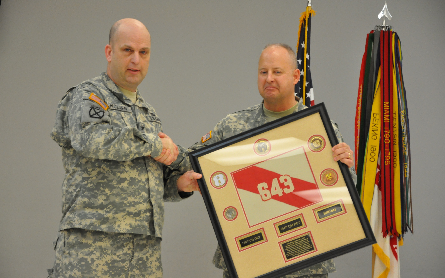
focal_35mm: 123
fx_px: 1492
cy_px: 141
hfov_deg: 17.0
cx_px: 221
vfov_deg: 10.7
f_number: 5.3
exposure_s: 1/100
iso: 1600
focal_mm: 80
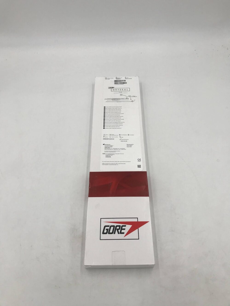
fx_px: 248
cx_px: 115
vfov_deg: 63.4
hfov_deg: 49.8
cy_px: 153
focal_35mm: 28
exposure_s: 1/348
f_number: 1.8
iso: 20
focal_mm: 3.99
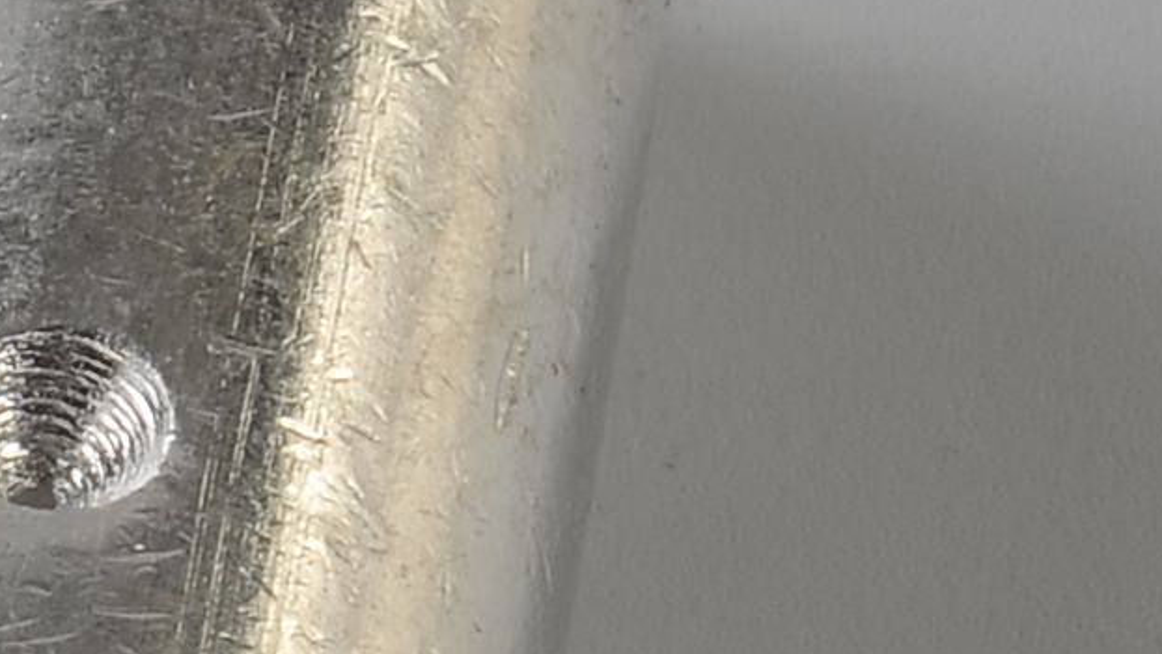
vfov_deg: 1.6
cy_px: 900
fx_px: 23303
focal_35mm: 756
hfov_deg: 2.8
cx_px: -1783
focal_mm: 70
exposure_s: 1/60
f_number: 20
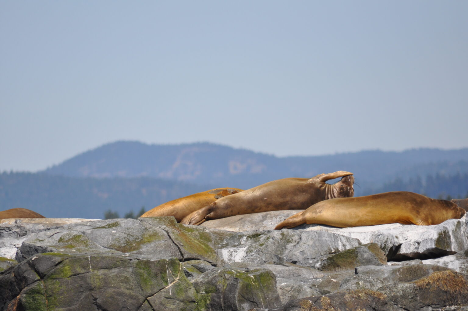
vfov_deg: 3.0
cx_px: 234
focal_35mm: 450
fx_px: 5843
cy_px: 156
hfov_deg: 4.6
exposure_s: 1/2000
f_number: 5.6
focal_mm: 300
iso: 360
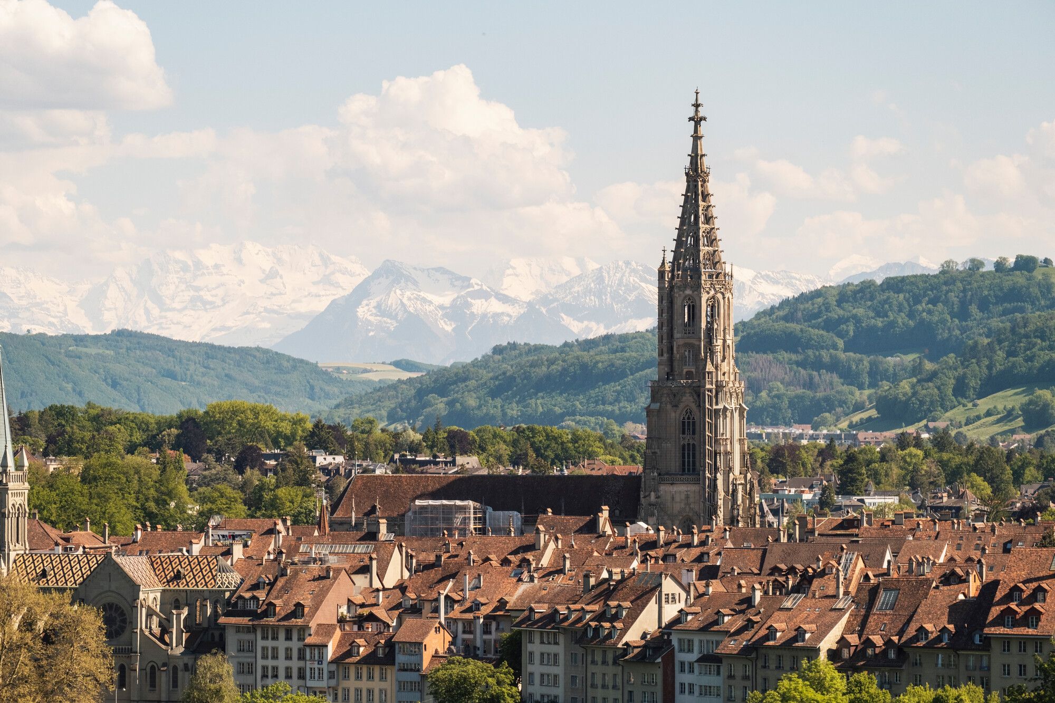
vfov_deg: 11.1
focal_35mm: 123
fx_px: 3604
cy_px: 352
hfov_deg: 16.7
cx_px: 528
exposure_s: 1/4000
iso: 500
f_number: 3.8
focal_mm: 81.9
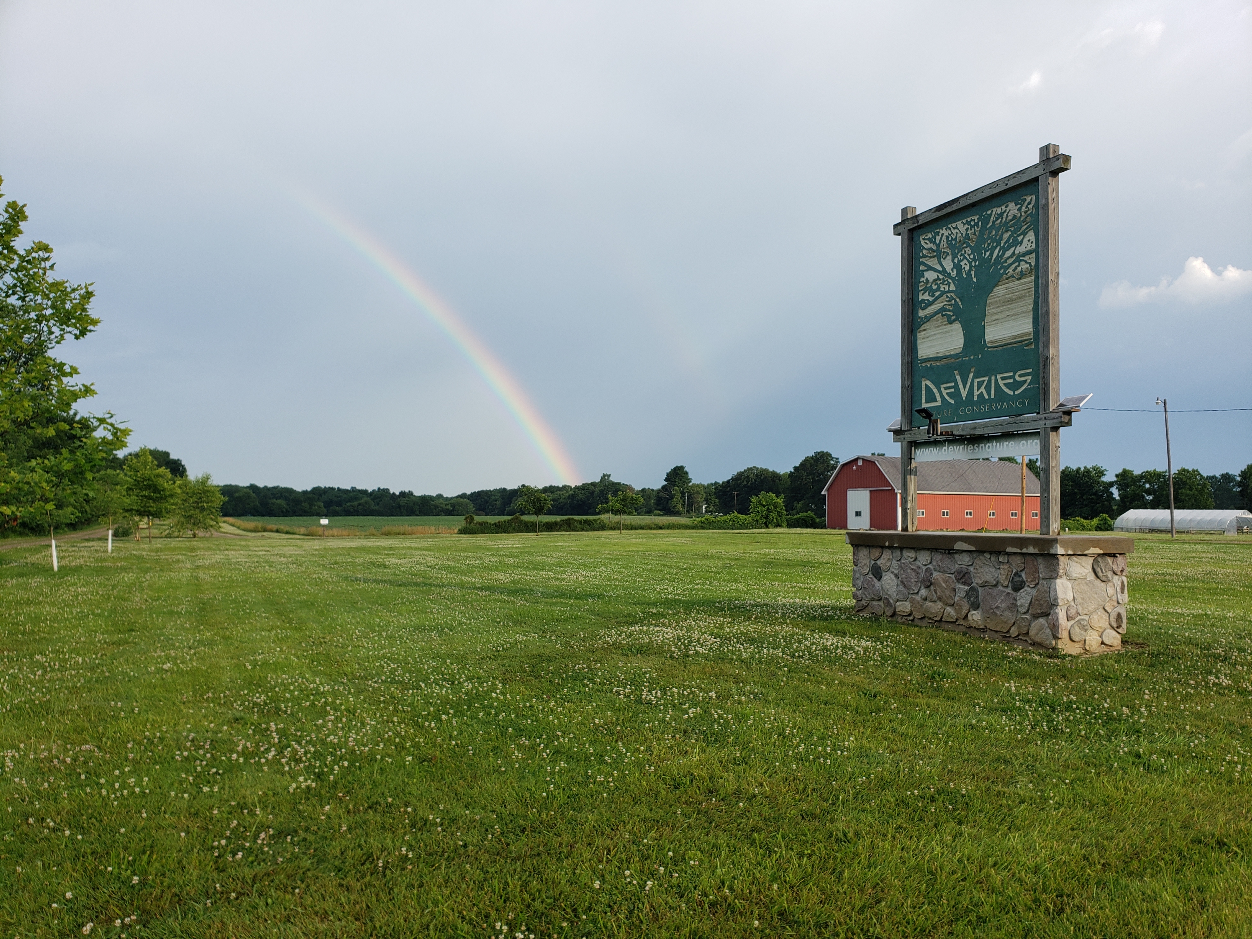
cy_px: 470
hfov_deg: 67.3
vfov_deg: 53.1
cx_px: 626
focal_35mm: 26
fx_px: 940
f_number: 2.4
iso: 50
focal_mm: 4.3
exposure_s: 1/942
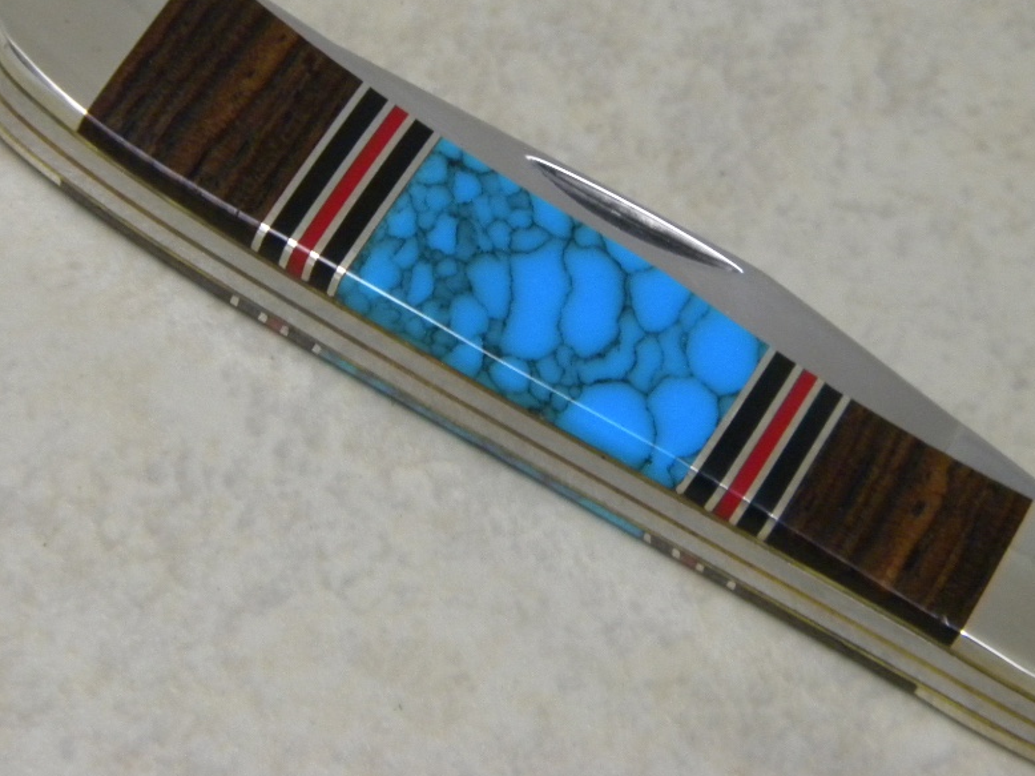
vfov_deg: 11.0
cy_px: 325
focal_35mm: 135
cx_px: 580
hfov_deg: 14.6
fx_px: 4035
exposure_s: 1/25.2
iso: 400
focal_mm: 19
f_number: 4.7
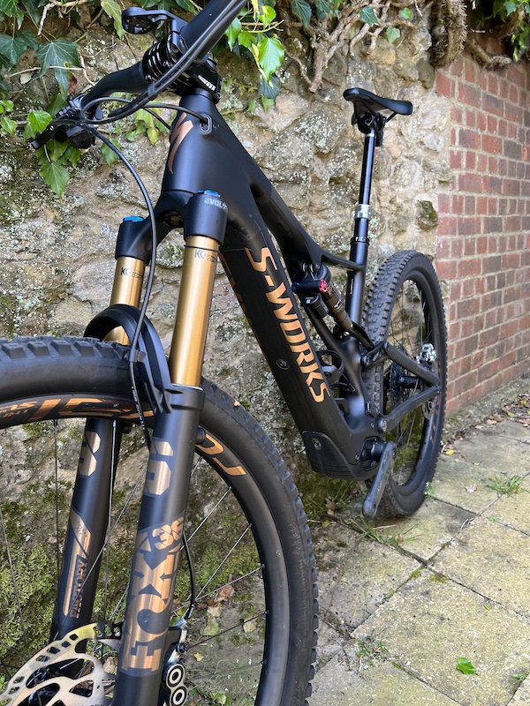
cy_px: 353
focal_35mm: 26
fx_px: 531
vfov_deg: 67.3
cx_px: 265
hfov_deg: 53.1
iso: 50
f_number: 1.5
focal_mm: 5.7
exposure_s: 1/121
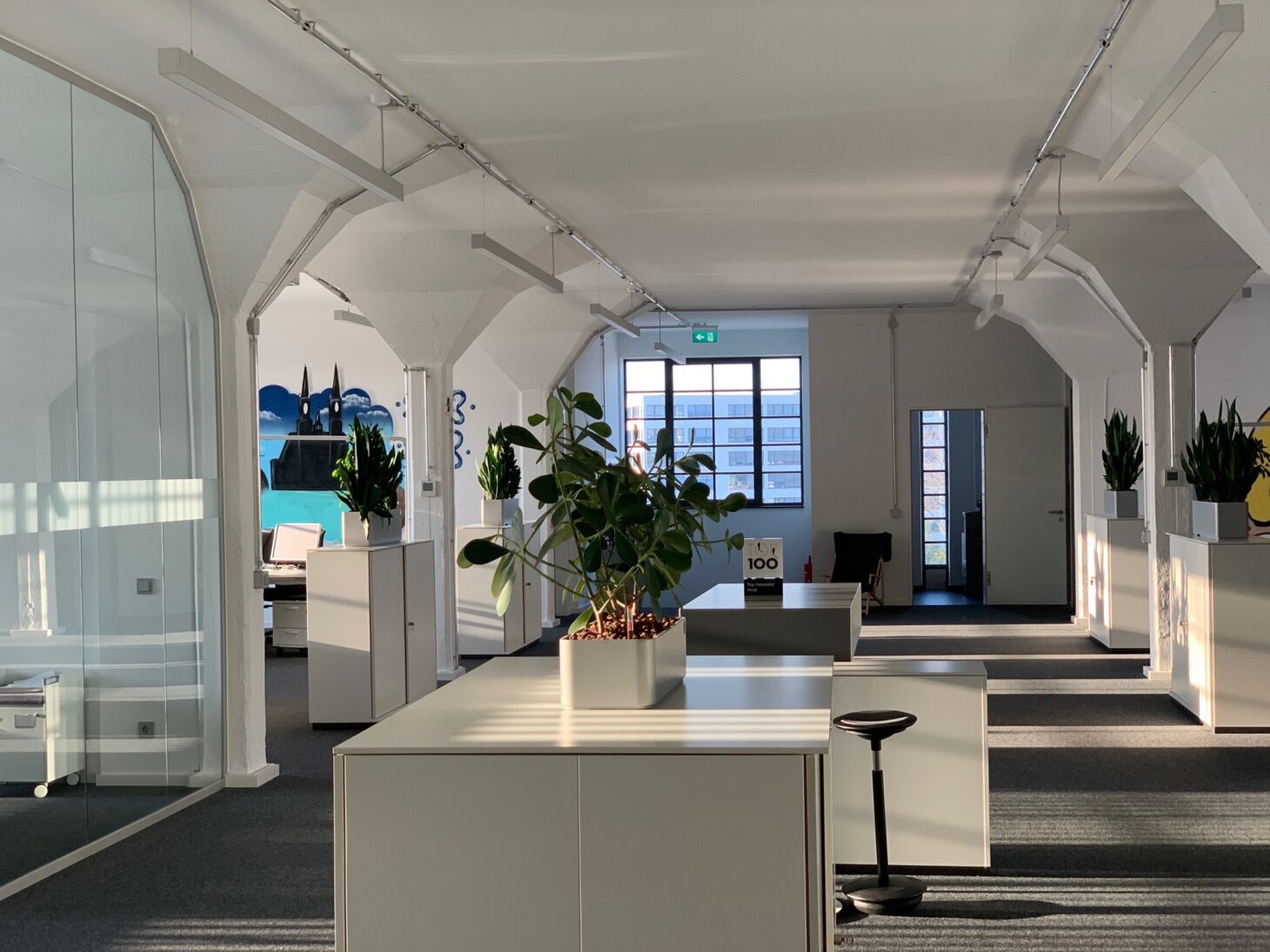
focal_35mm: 52
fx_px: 1908
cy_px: 476
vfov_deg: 28.0
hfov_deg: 36.8
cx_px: 635
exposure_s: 1/122
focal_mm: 6
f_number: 2.4
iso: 80
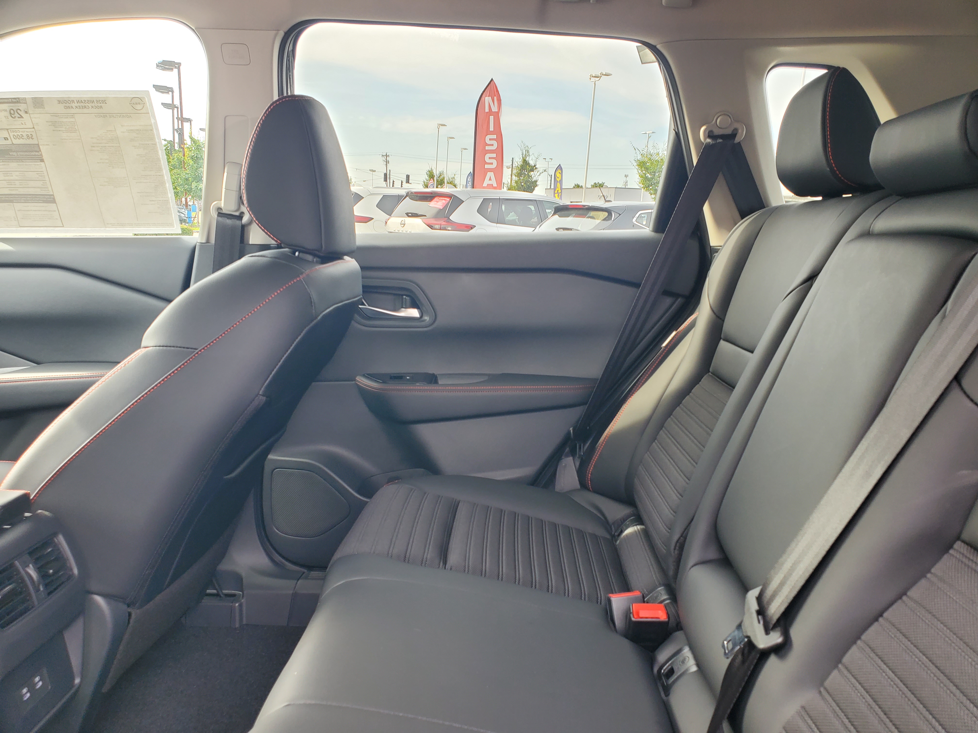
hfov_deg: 67.3
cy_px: 366
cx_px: 489
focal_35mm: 26
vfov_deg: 53.1
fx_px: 735
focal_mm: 4.3
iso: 100
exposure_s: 1/60
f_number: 2.4
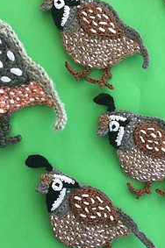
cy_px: 89
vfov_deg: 27.6
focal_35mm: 73
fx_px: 503
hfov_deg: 18.6
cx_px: 105
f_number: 2.4
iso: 25
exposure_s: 1/33
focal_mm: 3.3
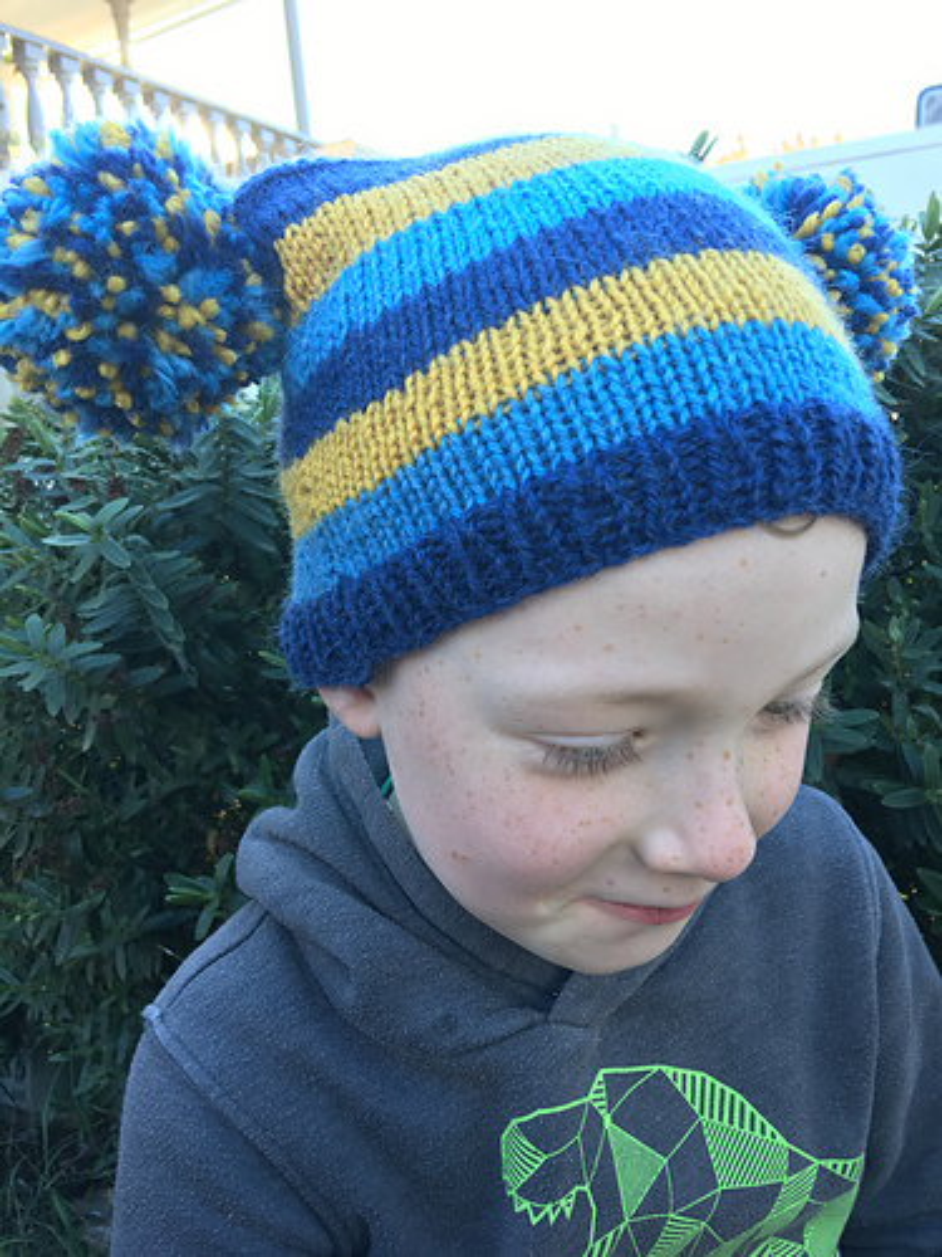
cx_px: 471
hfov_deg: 48.2
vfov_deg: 61.7
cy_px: 628
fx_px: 1052
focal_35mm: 29
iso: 32
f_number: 2.2
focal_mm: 4.15
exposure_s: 1/100
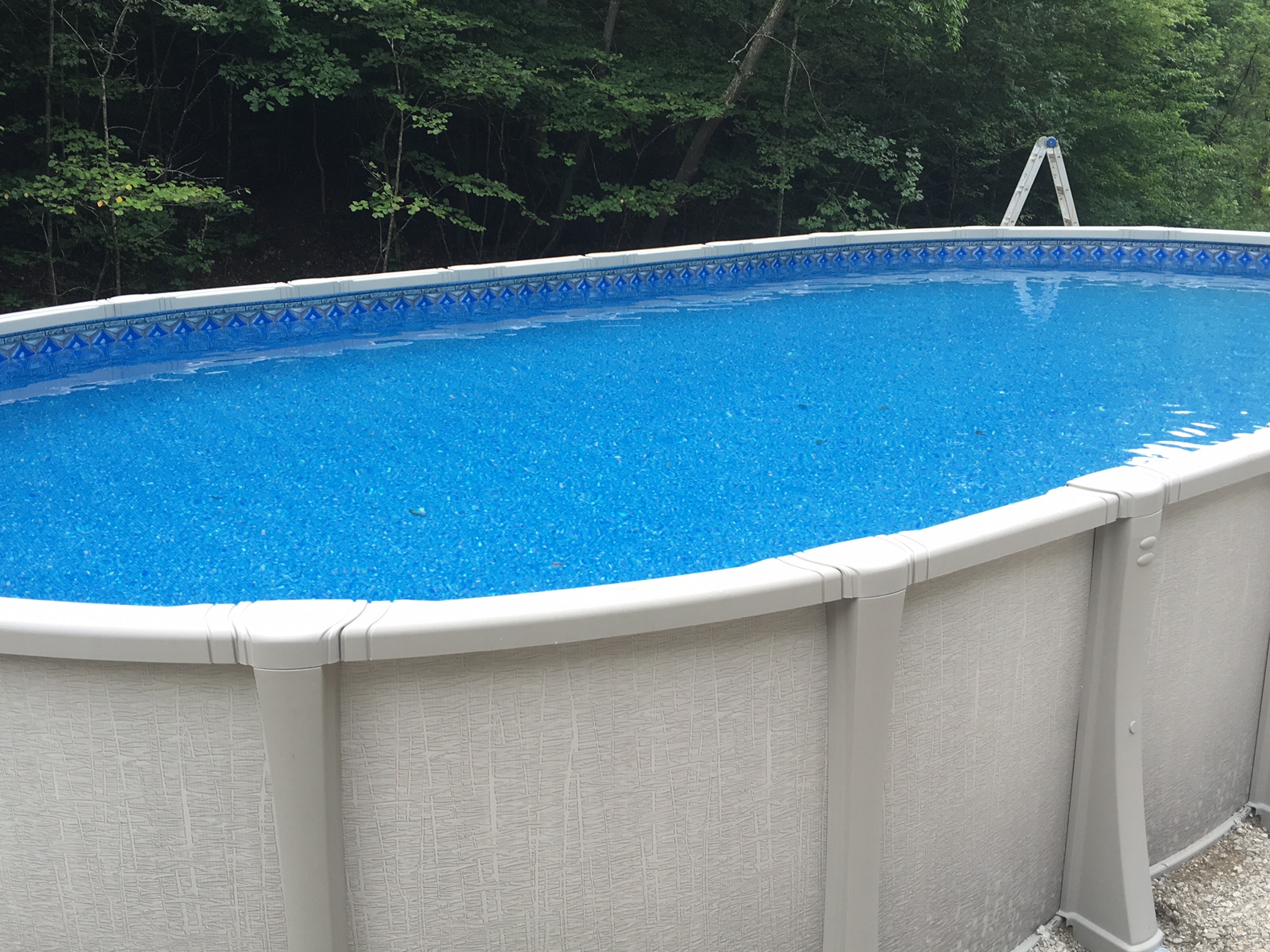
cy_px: 488
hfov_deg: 50.1
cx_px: 675
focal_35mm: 37
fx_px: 1357
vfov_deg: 38.7
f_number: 2.2
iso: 25
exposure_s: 1/123
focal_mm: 4.15
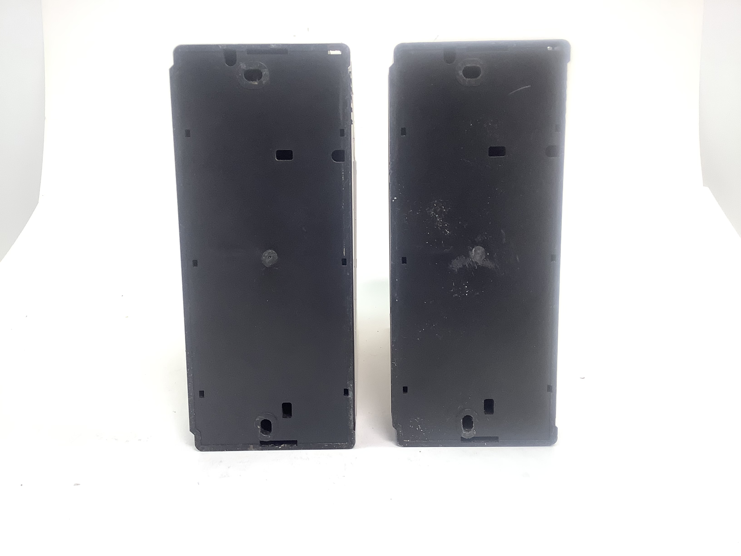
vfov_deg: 45.4
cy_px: 278
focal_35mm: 31
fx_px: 664
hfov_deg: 58.4
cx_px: 370
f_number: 2.4
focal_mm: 3.3
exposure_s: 1/100
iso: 50
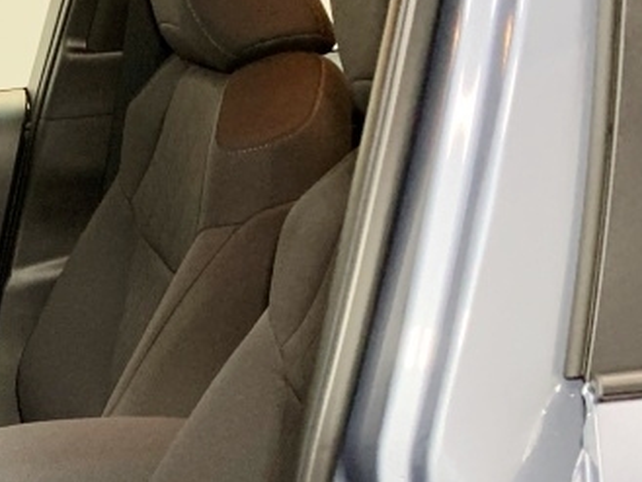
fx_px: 1503
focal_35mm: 81
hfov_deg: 20.3
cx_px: -351
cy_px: 521
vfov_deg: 17.6
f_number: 1.8
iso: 500
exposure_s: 1/30
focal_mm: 4.25
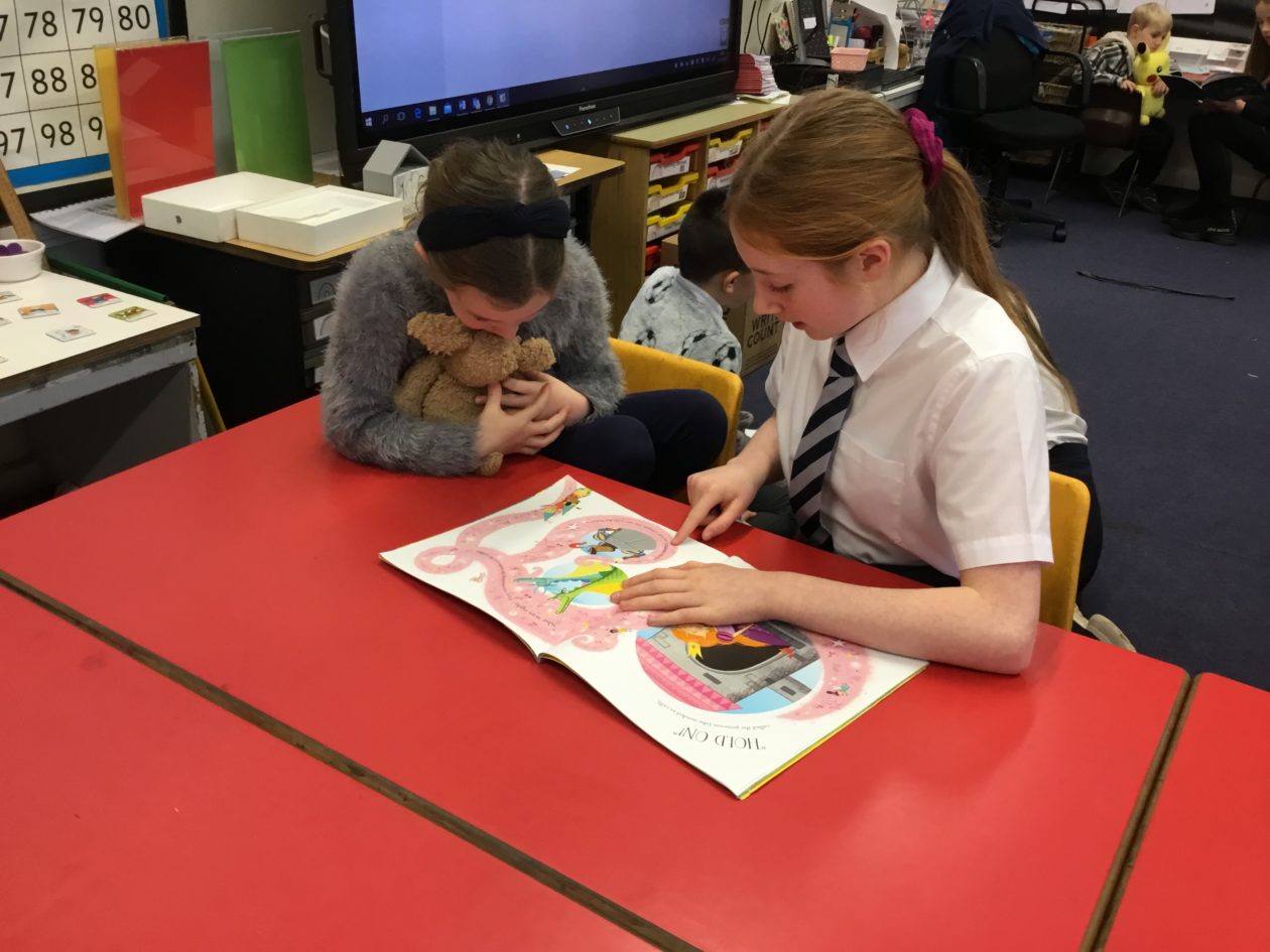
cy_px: 476
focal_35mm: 31
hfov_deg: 58.4
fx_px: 1137
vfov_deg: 45.4
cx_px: 635
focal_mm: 3.3
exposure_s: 1/33
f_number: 2.4
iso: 100
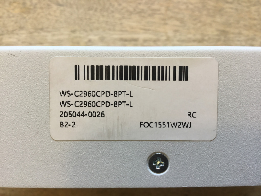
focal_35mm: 31
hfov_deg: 58.4
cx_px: 130
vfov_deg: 45.4
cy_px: 98
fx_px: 234
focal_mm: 3.3
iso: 40
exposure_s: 1/100
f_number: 2.4
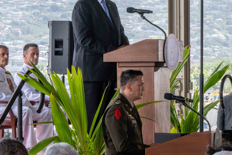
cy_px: 47
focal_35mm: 360
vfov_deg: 3.8
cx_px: 184
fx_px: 2320
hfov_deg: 5.7
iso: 1600
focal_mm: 200
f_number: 22
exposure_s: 1/125
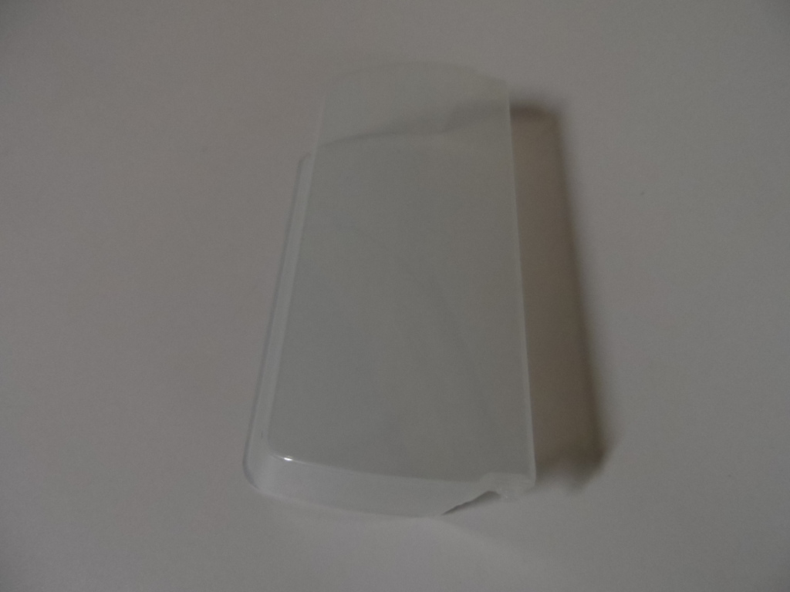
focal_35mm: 24
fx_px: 548
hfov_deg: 71.6
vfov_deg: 56.8
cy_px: 296
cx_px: 395
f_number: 3.2
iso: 640
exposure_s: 1/30
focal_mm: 4
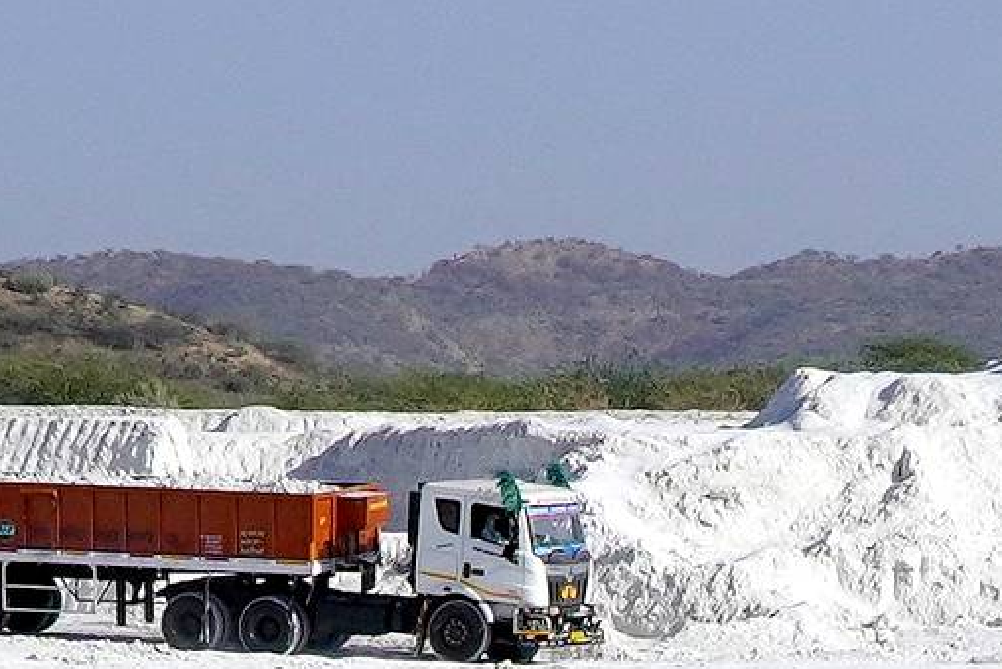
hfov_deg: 22.7
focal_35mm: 88
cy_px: 727
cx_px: 197
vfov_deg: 15.1
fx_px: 2458
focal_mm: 23
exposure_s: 1/400
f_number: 10
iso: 100
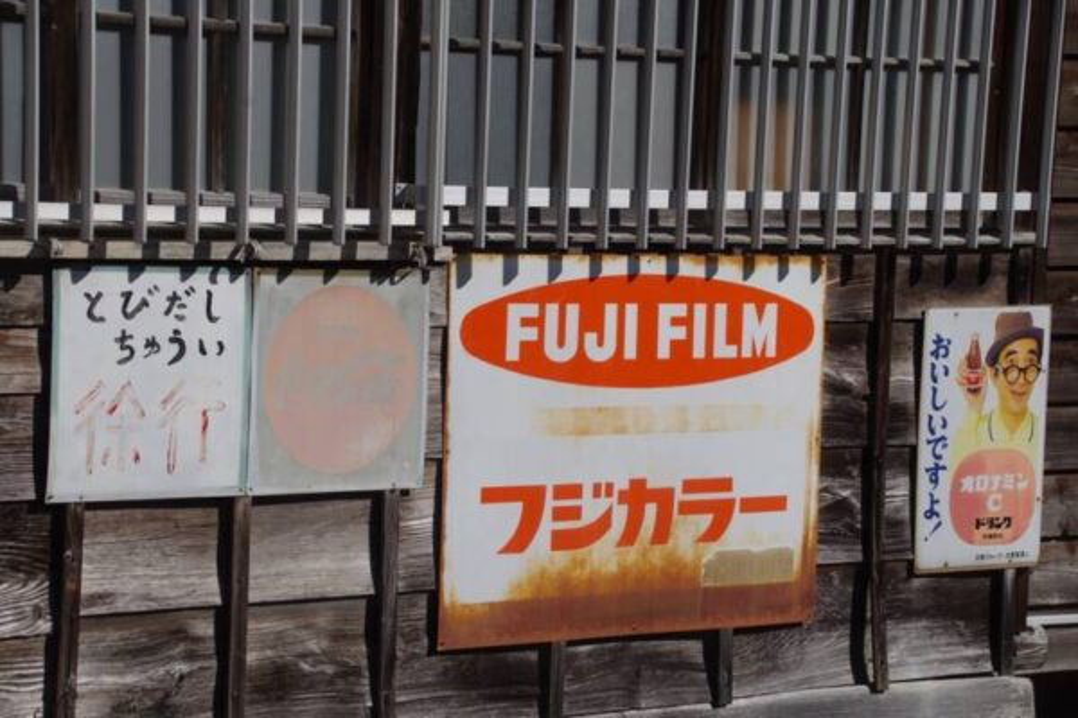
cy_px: 359
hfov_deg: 17.1
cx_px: 539
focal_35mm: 120
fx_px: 3593
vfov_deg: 11.4
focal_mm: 80
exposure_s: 1/500
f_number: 8
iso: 100
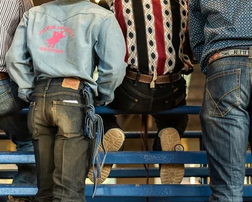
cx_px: 140
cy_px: 103
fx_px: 694
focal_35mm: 93
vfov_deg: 16.5
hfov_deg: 20.6
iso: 320
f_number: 2
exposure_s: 1/160
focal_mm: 35
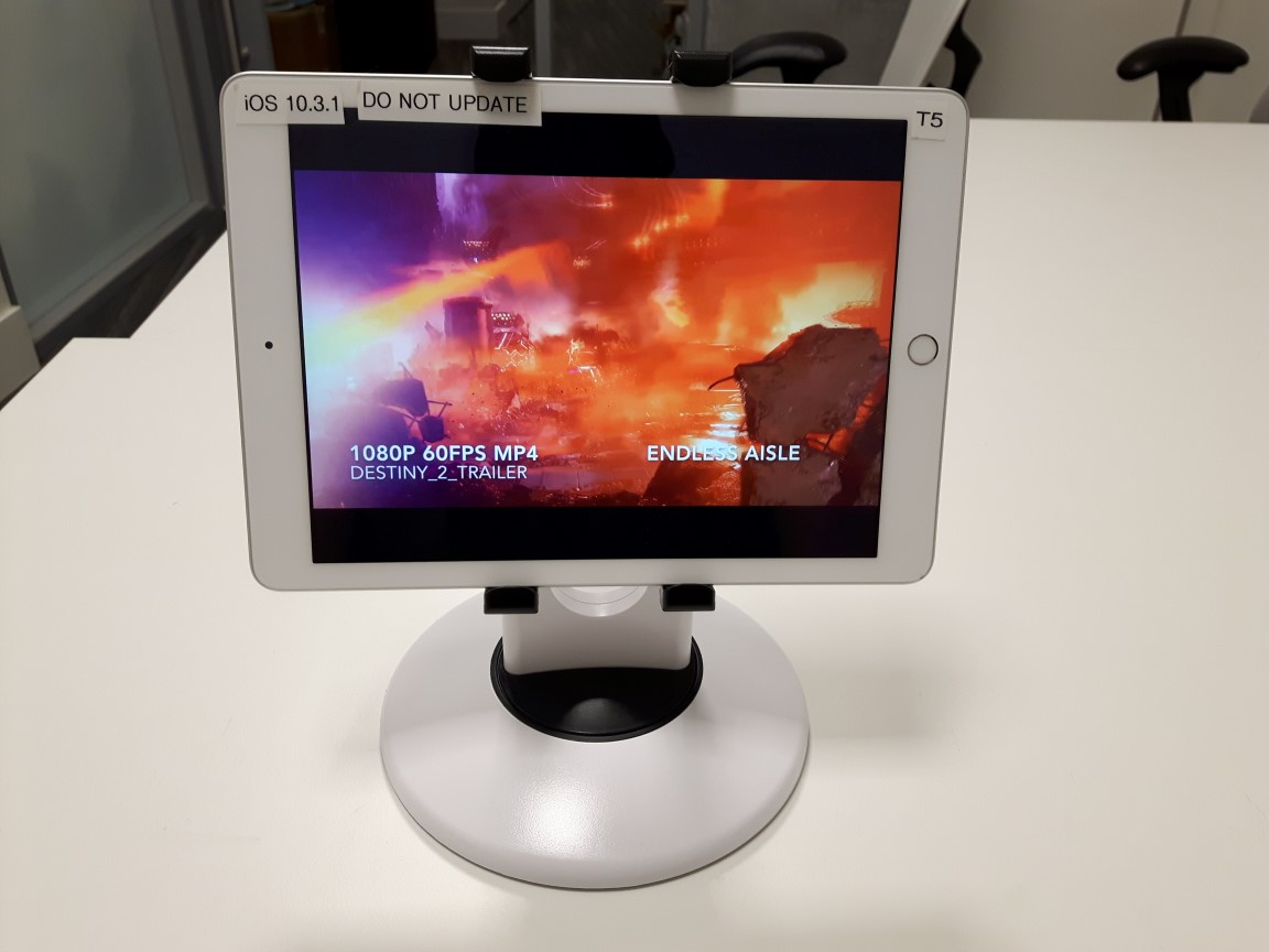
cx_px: 634
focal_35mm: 31
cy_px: 476
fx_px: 1136
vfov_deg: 45.4
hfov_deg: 58.4
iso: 50
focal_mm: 3.7
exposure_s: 1/33
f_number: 1.9
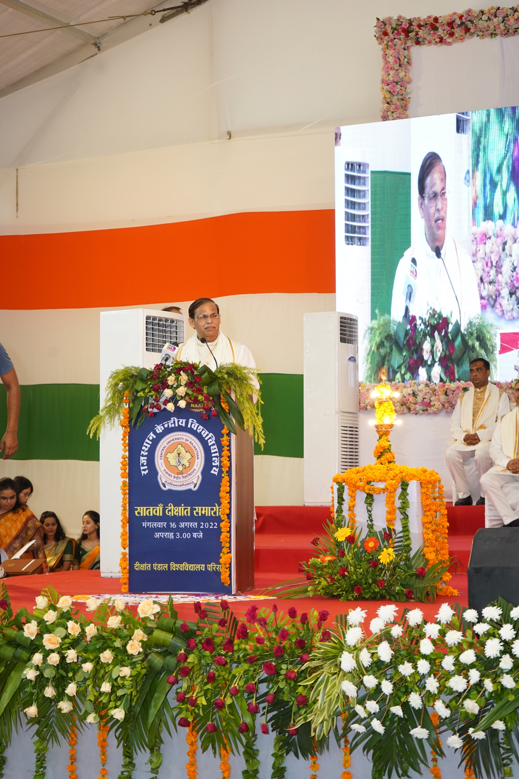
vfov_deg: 28.8
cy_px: 390
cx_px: 260
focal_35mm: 70
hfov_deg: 19.5
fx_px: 1514
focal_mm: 70
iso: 2000
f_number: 5.6
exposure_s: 1/125
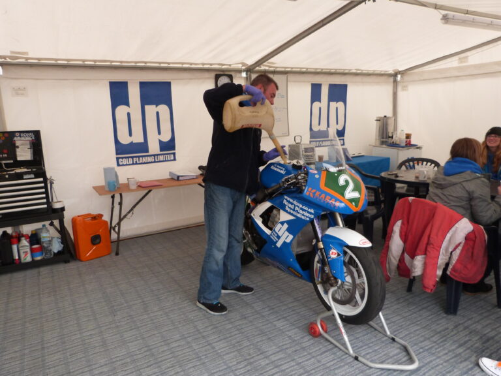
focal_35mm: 26
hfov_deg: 67.3
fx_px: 376
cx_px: 250
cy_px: 188
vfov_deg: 53.1
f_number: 2.8
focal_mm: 4.5
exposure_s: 1/60
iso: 200
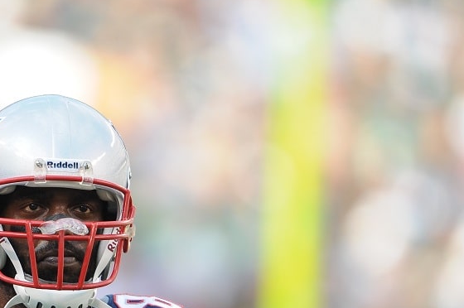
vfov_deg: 1.0
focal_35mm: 1339
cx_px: 47
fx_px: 17238
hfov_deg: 1.5
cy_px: 328
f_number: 2.8
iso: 400
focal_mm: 400
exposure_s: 1/1600
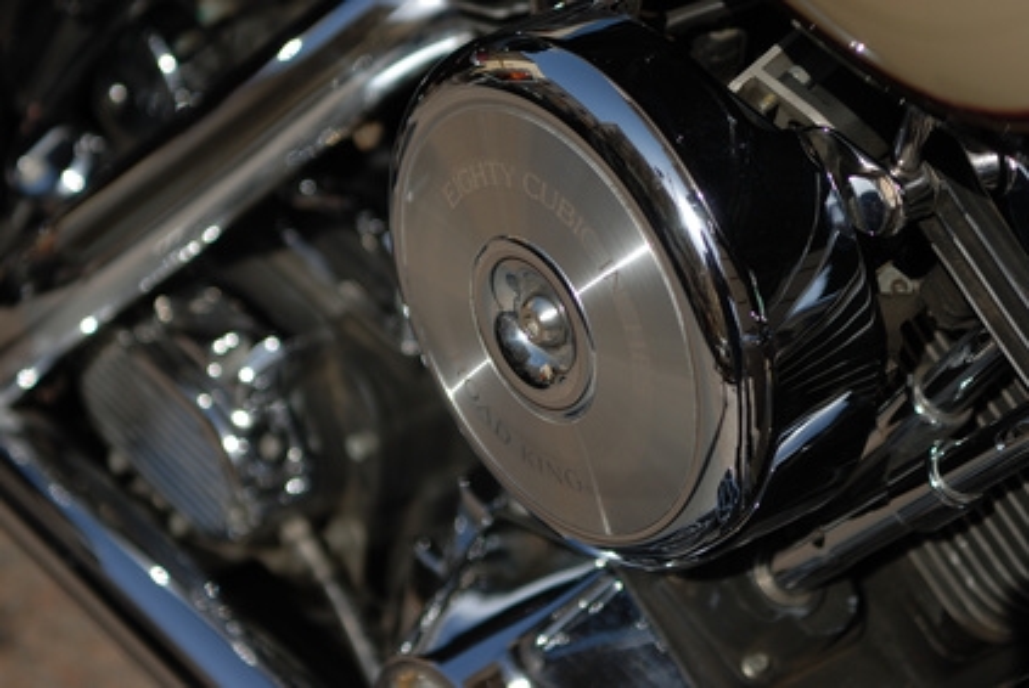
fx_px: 3004
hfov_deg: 19.4
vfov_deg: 13.1
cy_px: 344
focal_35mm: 105
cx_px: 514
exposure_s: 1/3200
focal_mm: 70
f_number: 2.8
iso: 100
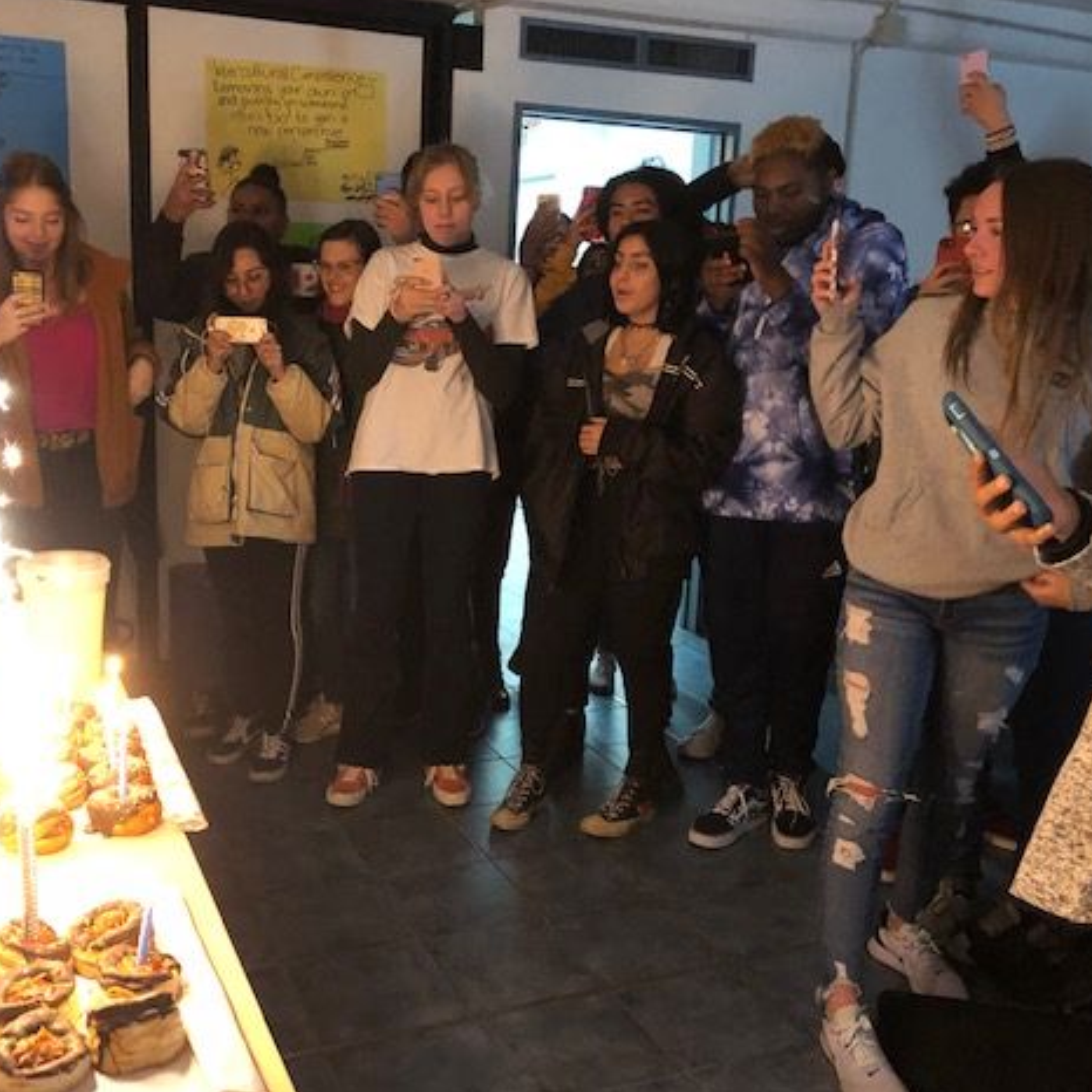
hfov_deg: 48.2
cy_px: 541
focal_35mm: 34
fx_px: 1213
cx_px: 452
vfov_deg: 48.5
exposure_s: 1/4
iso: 100
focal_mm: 4
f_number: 1.8
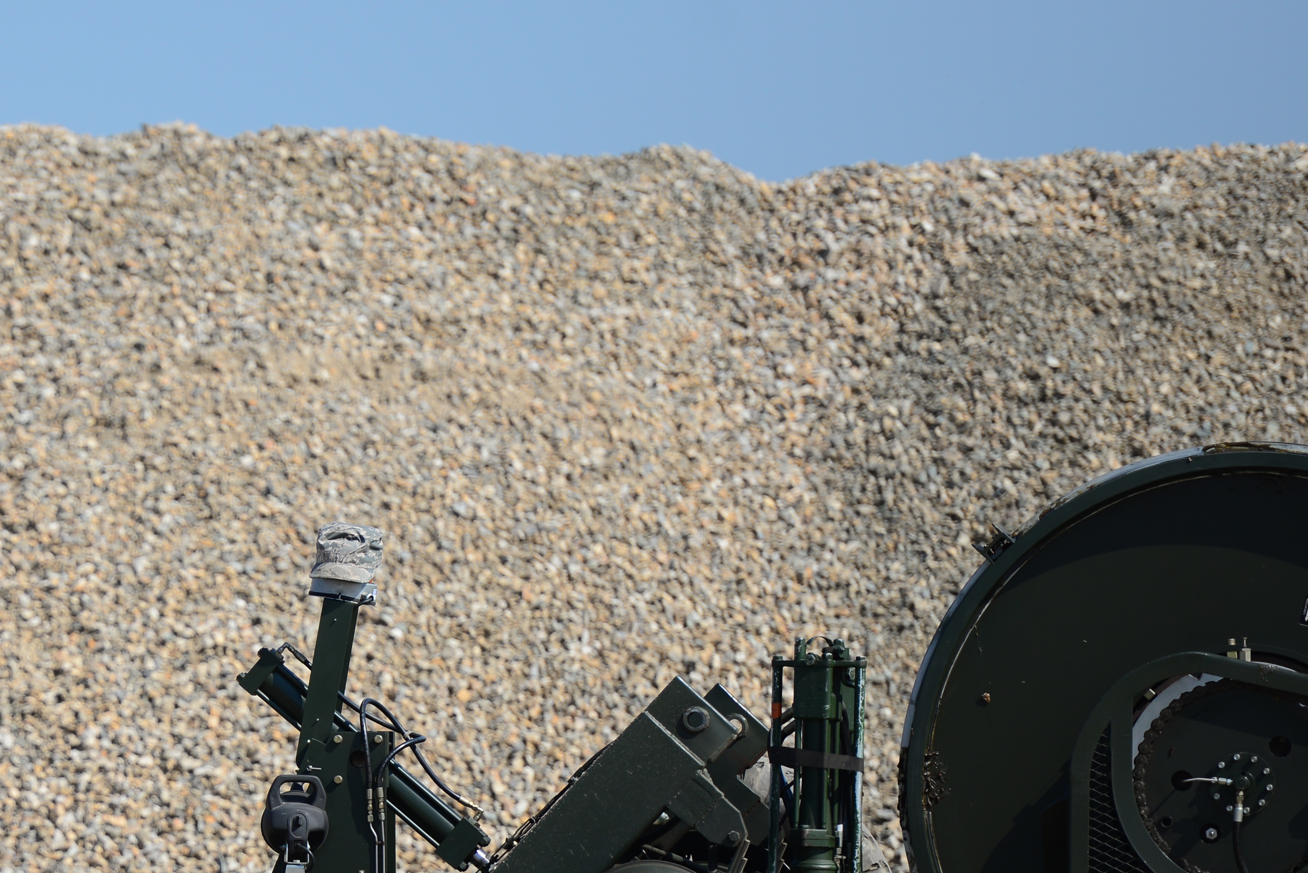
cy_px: 735
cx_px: 49
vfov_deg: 3.5
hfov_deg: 5.3
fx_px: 14102
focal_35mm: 388
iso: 200
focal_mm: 200
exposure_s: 1/4000
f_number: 2.8
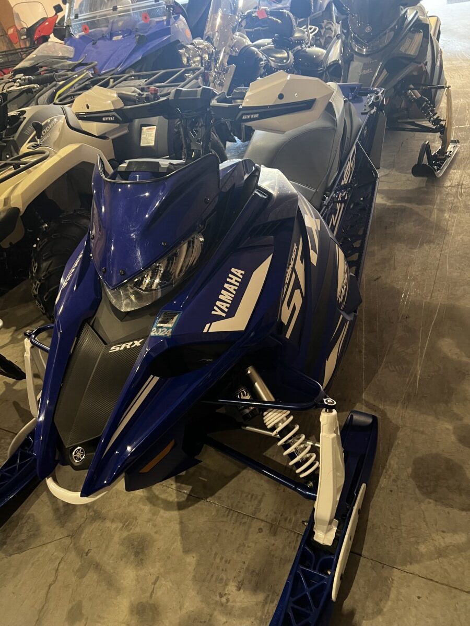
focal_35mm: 26
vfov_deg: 67.3
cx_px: 235
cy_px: 313
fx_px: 471
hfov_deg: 53.1
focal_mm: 5.7
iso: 640
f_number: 1.5
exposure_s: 1/30
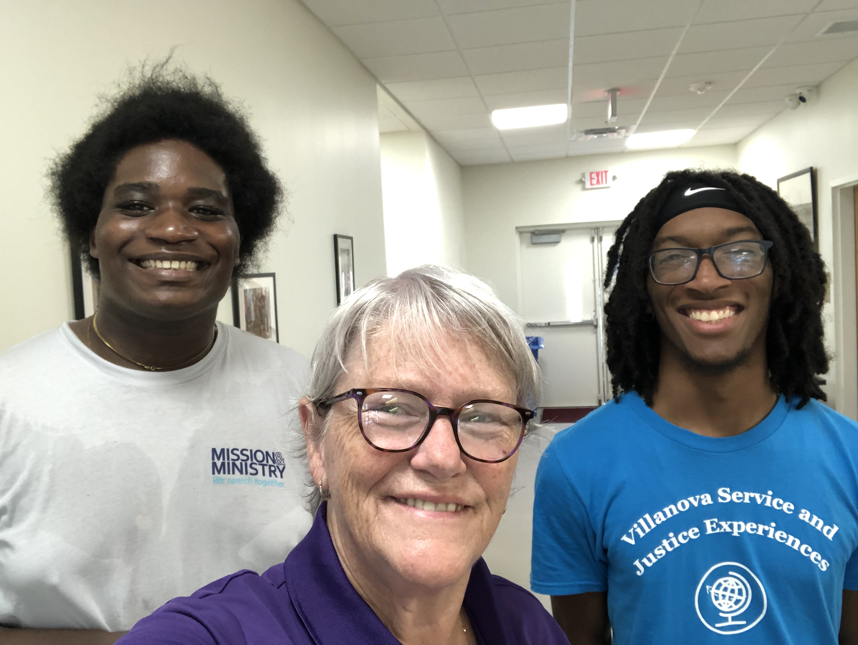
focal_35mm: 32
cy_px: 322
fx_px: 794
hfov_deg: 56.8
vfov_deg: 44.2
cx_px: 429
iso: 160
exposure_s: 1/60
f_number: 2.2
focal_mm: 2.87
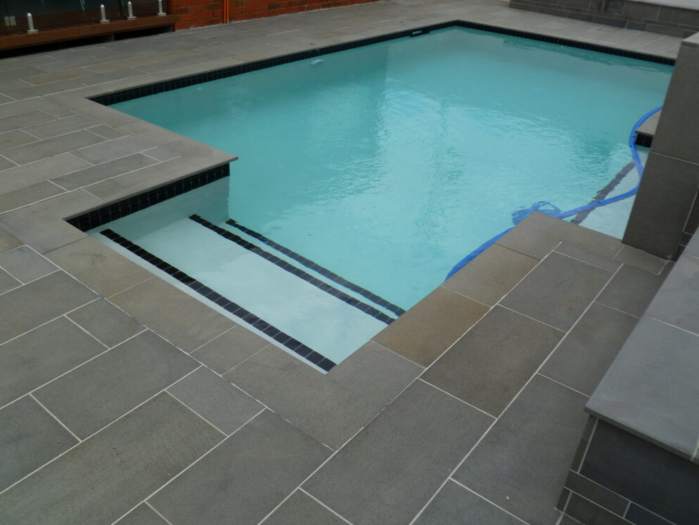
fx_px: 586
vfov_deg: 48.2
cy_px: 265
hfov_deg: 61.6
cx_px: 343
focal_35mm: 29
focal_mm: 5
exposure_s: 1/800
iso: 80
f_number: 3.3
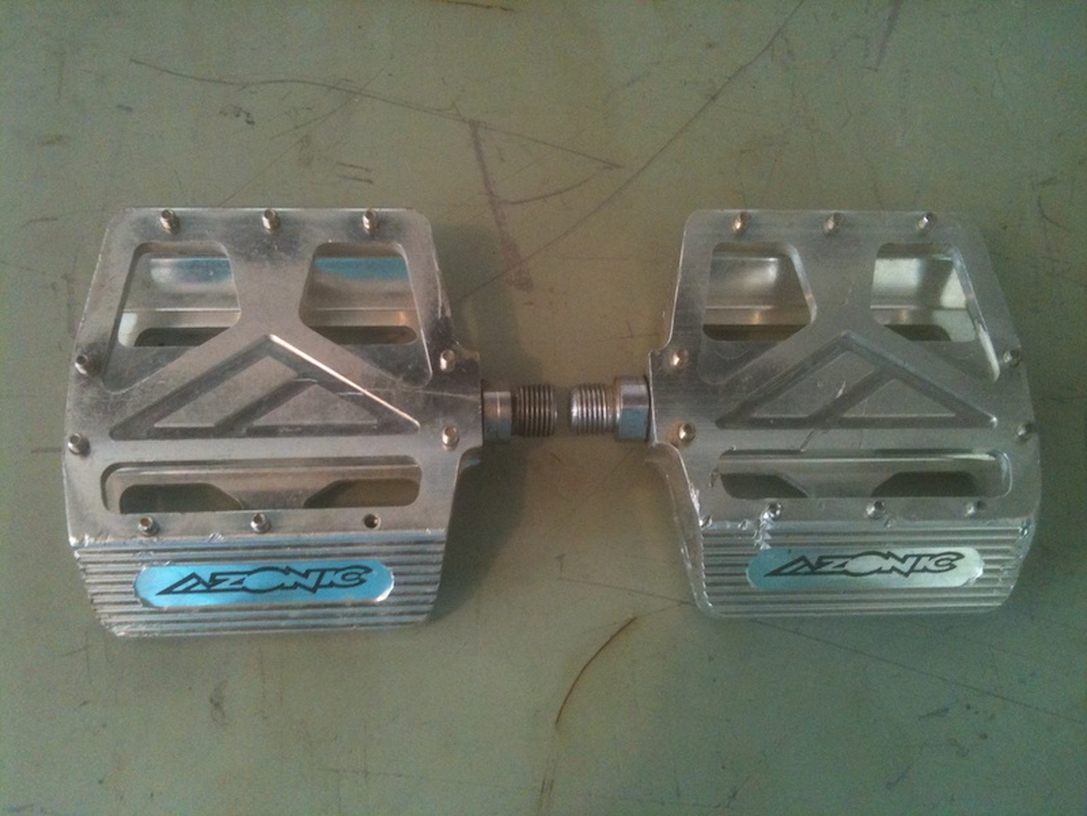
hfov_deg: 52.6
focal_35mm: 35
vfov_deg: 40.7
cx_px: 544
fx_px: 1099
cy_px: 408
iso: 250
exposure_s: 1/15
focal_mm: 3.85
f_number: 2.8
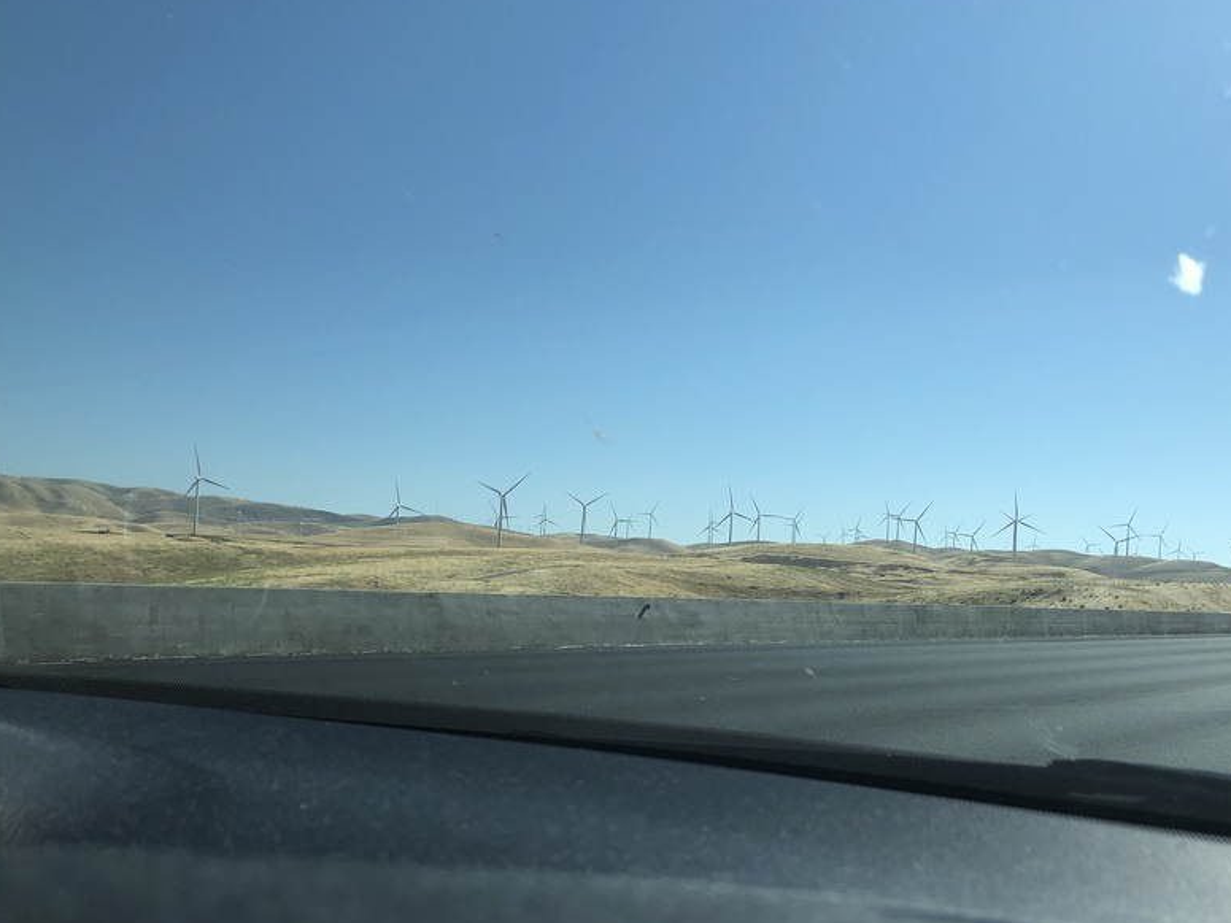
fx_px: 1316
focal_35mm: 37
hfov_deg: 49.9
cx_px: 720
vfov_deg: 38.5
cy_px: 539
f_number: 1.8
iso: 20
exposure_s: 1/2667
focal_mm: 4
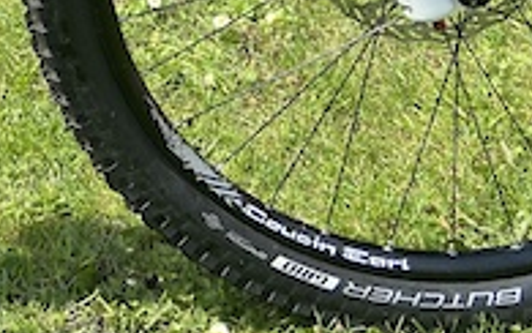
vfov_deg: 10.6
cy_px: -344
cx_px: -164
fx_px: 1639
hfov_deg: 17.3
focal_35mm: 113
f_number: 1.8
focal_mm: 4.25
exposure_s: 1/1016
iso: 32
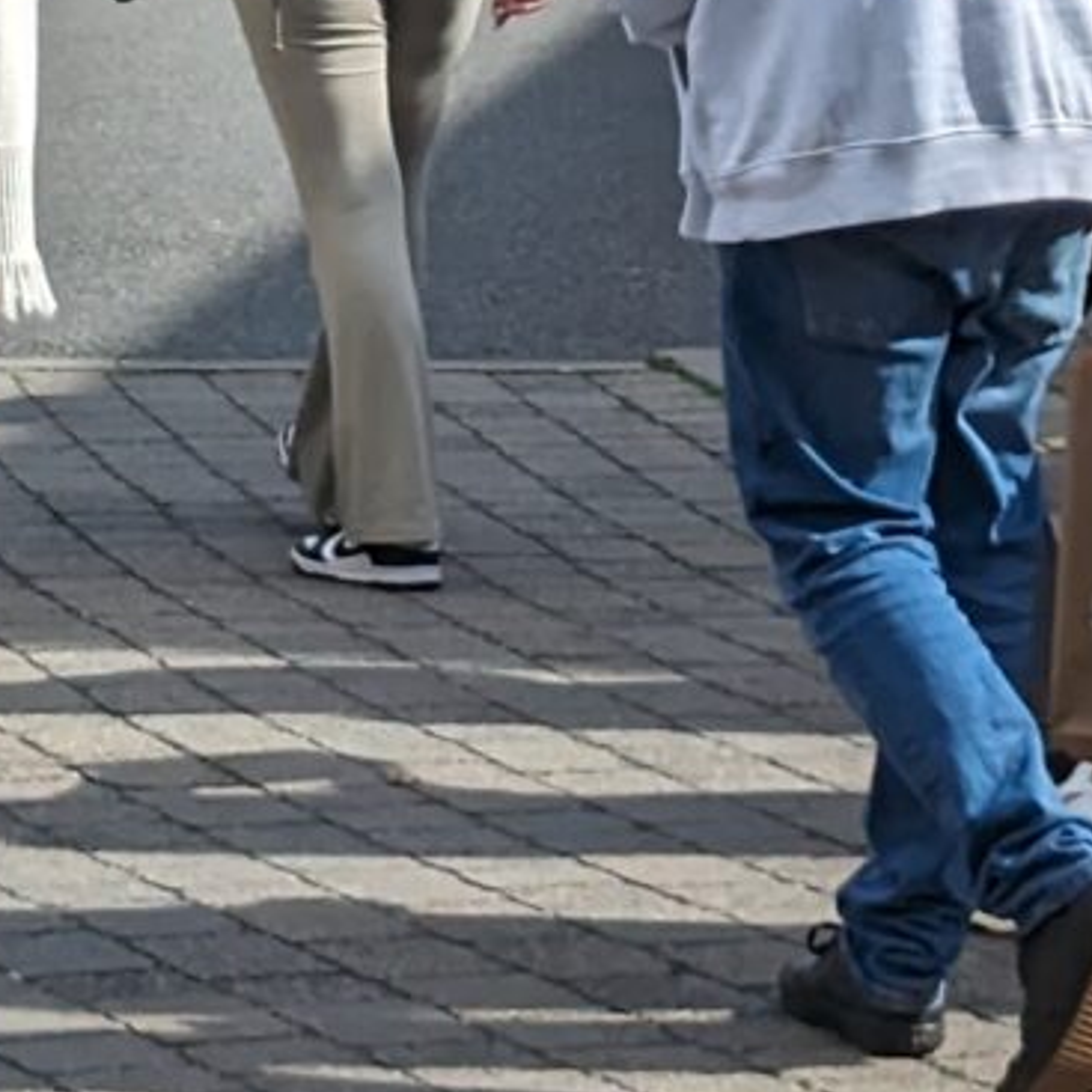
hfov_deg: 7.3
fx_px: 8459
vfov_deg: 7.3
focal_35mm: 237
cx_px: -89
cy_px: -321
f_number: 1.85
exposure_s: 1/1808
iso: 44
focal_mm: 6.81
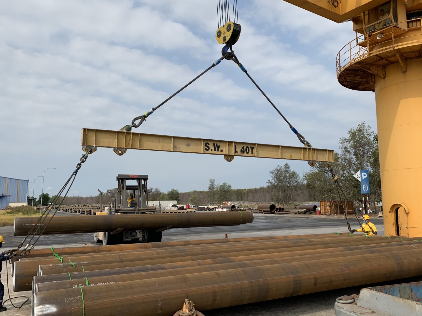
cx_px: 212
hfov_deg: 58.4
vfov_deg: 45.4
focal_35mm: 31
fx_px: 378
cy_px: 160
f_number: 1.8
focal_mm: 4.25
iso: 25
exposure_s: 1/3521
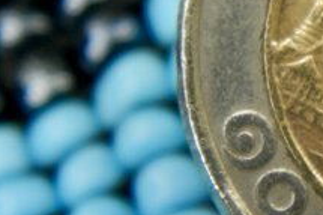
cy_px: 77
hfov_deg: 8.0
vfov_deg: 5.4
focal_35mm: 254
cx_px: 425
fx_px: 2277
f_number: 4.2
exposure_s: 1/160
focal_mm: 14.6
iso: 160
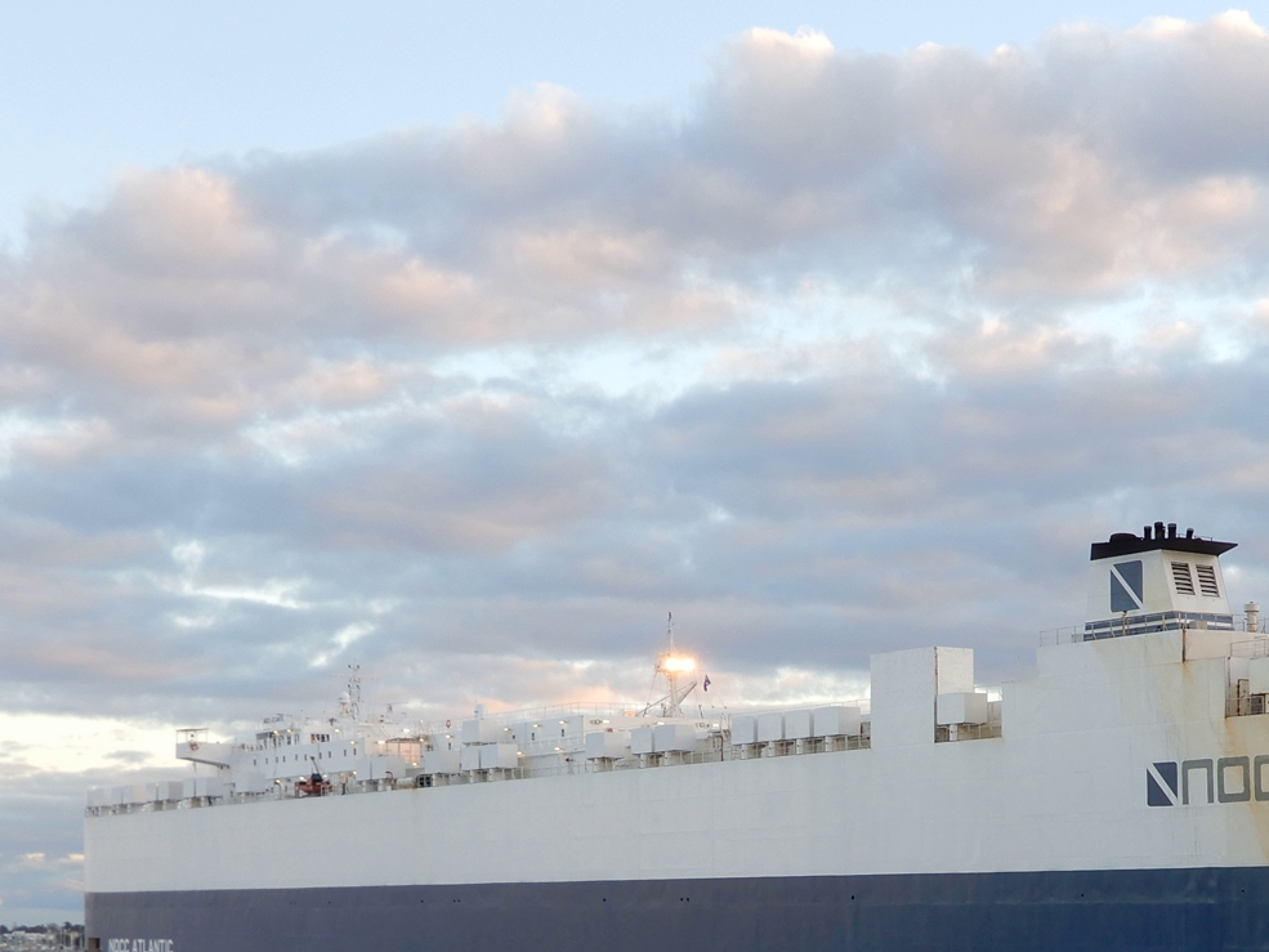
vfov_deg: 20.6
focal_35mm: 70
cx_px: 895
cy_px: 855
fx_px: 2566
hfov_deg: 27.5
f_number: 4
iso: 80
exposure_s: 1/50
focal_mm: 6.8
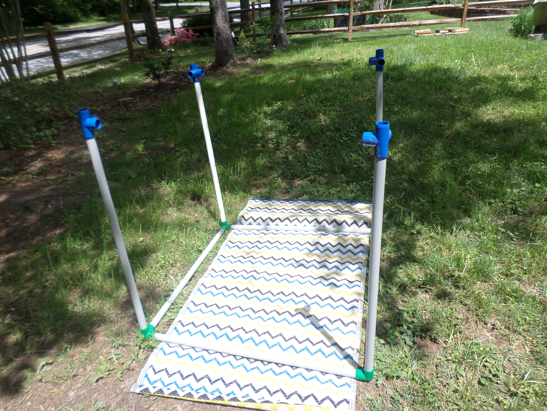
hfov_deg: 69.4
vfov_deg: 54.9
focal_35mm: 25
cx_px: 274
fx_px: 395
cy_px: 206
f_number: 2.5
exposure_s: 1/750
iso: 80
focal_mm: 4.5
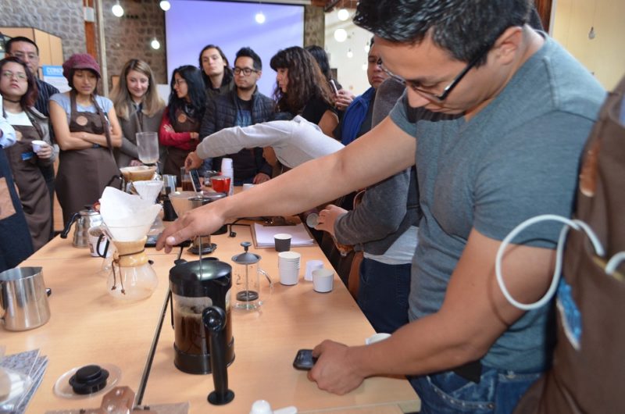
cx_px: 312
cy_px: 207
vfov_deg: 47.7
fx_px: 468
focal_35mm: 27
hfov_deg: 67.5
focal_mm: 18
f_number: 3.5
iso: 1000
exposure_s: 1/60
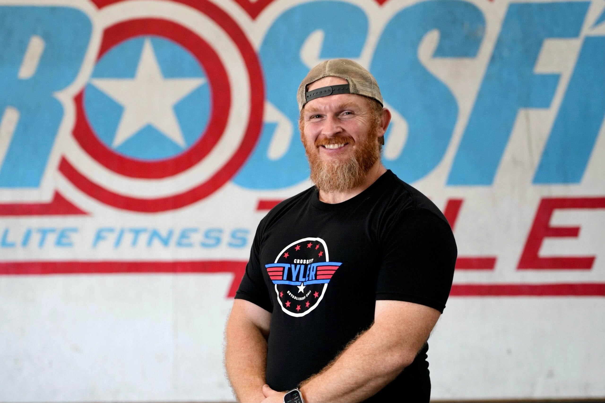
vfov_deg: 13.0
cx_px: 302
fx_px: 1765
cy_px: 202
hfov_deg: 19.5
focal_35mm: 105
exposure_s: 1/250
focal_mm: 105
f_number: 4
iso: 1600
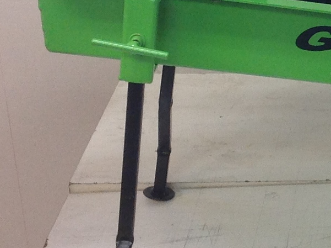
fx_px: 1442
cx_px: 472
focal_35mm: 151
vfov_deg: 9.8
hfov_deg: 12.5
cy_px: 41
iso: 64
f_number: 2.4
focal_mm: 4.28
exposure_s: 1/60
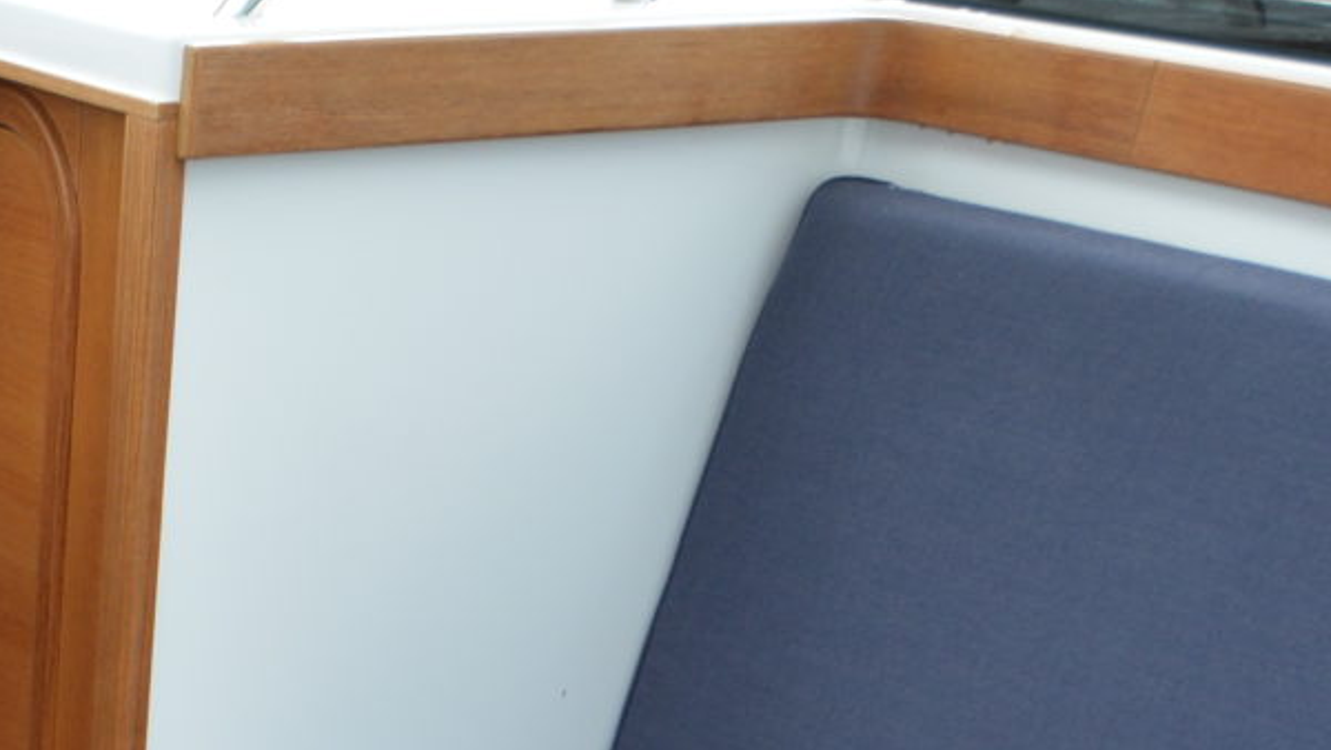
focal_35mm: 67
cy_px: 1317
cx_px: -53
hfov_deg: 29.0
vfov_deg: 15.6
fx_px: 2365
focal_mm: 10
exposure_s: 1/125
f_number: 5.6
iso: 250
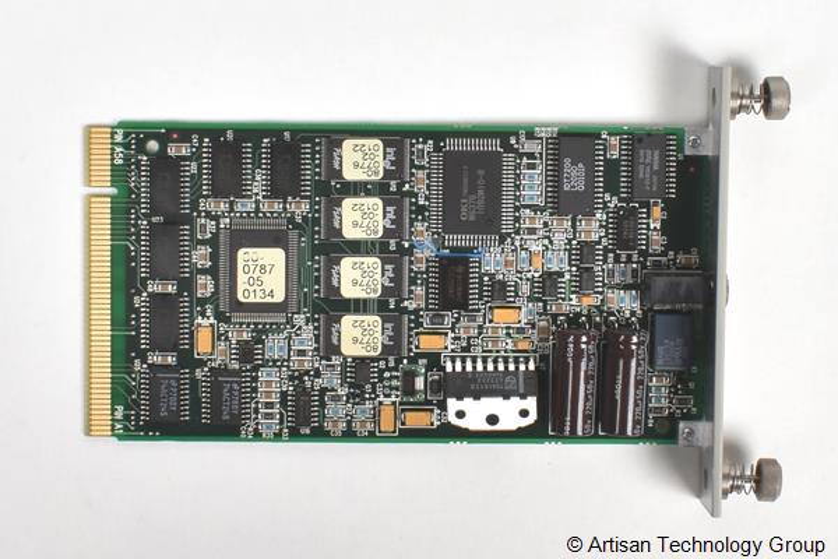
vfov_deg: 47.9
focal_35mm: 27
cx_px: 419
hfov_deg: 67.4
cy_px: 280
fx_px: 628
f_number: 14
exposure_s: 1/200
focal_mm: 18
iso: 200
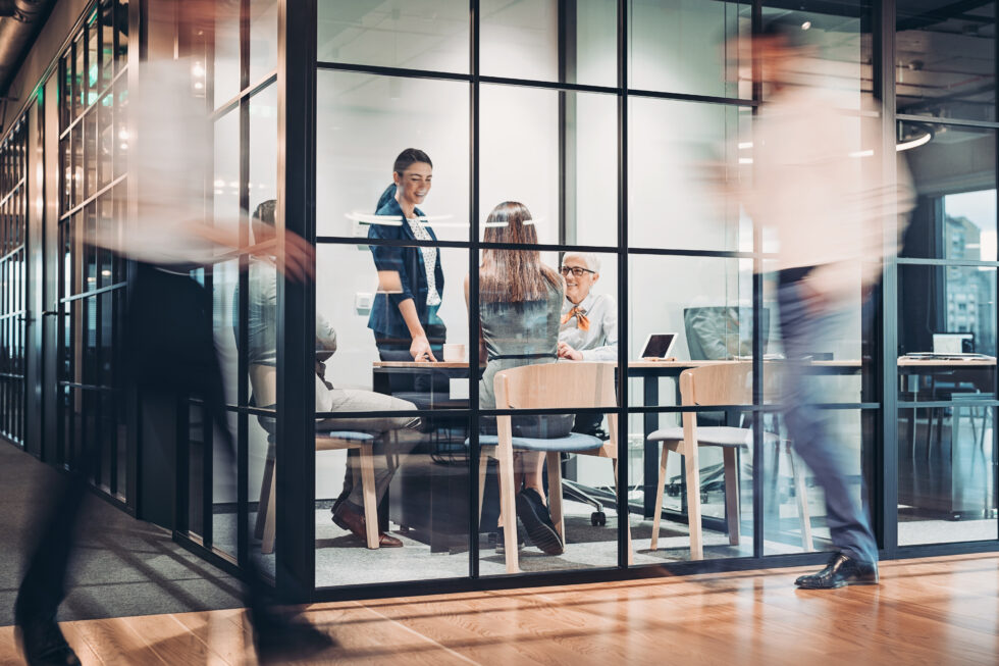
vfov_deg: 27.0
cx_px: 500
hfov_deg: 39.6
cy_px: 333
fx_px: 1387
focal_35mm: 50
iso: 160
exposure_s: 1/6
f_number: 2.8
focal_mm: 50
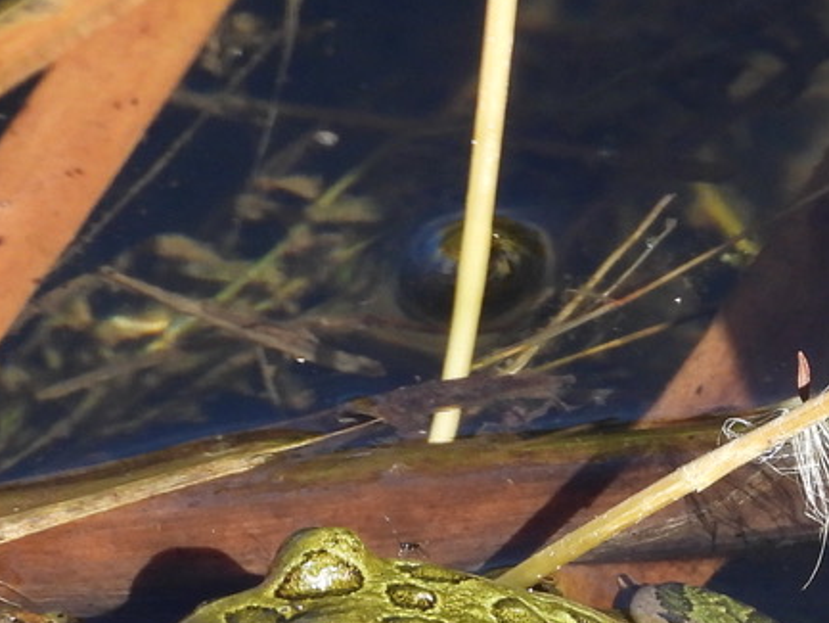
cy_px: 834
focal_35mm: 3254
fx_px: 77950
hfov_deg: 0.6
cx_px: 515
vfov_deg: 0.5
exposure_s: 1/500
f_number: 5.6
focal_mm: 198
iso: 280
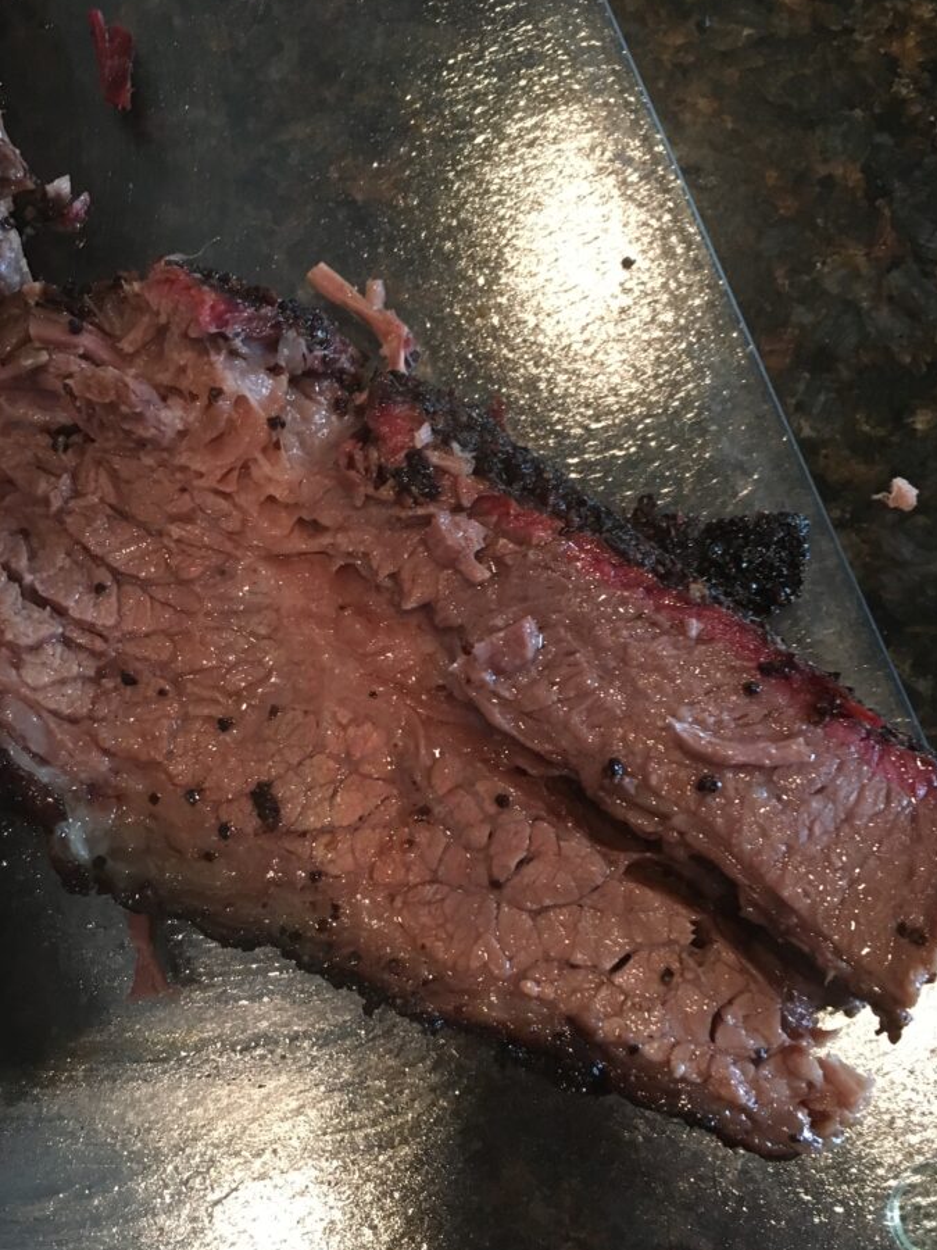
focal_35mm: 33
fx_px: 1191
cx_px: 433
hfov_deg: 42.9
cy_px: 693
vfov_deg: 55.2
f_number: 2.2
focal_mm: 4.15
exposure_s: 1/30
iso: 200
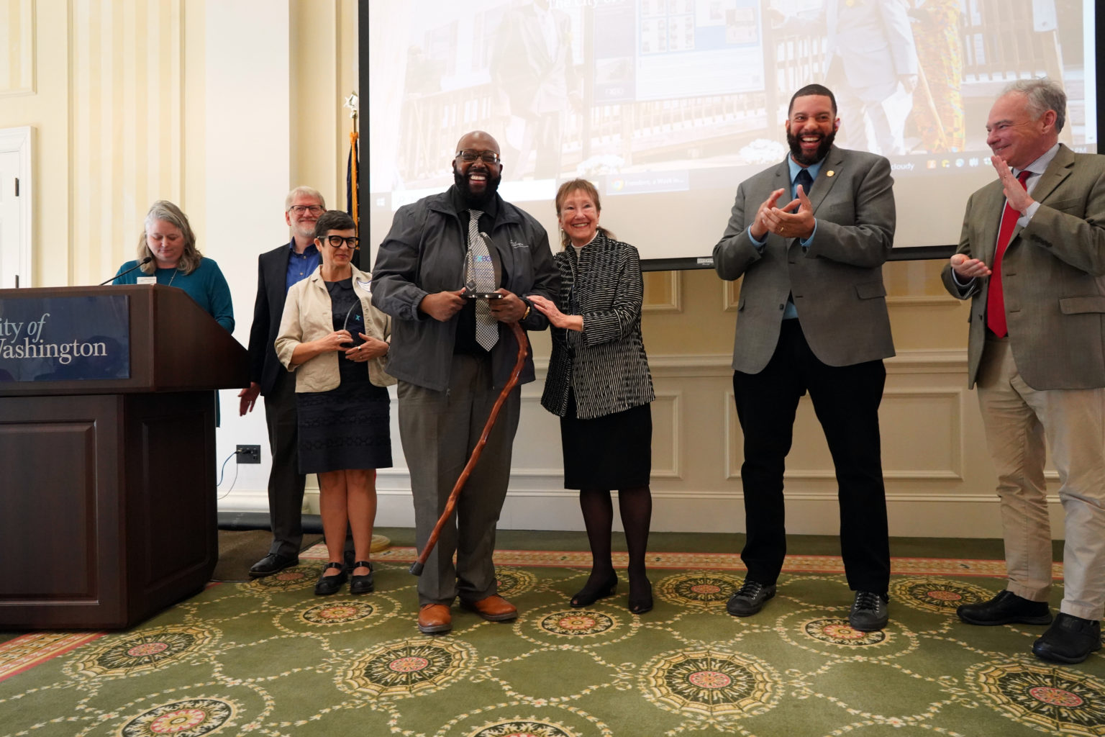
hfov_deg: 71.5
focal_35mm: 25
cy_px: 368
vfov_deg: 51.3
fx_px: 767
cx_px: 552
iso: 8000
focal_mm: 25
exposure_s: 1/250
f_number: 5
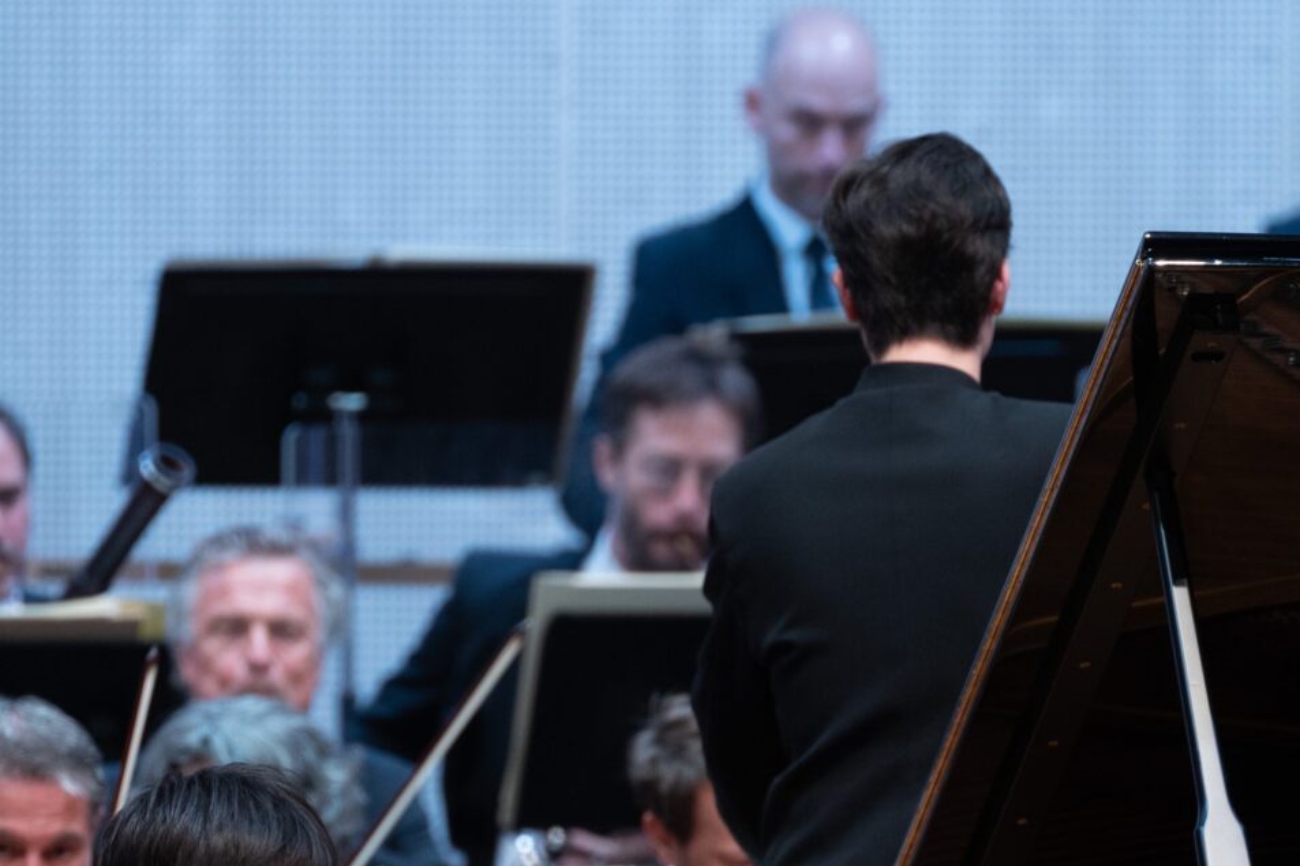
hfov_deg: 2.3
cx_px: 829
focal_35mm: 886
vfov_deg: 1.6
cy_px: 938
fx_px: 31987
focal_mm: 330
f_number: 4.5
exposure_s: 1/160
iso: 1000
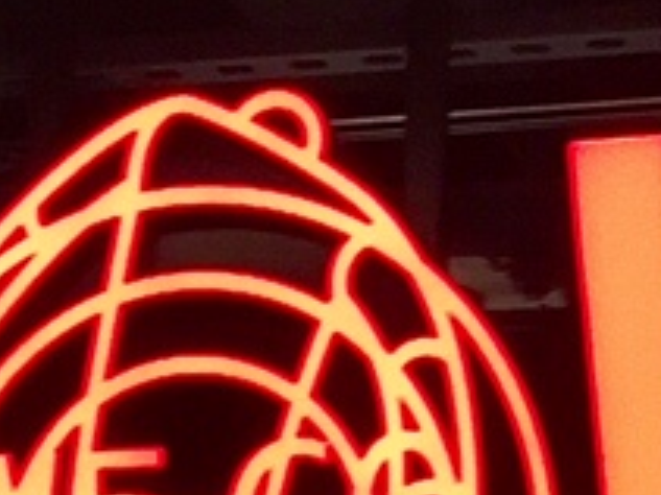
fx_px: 4275
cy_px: 1836
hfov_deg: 8.8
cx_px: 545
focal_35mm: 224
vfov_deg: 5.8
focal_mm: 4.15
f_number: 2.2
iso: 40
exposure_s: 1/50
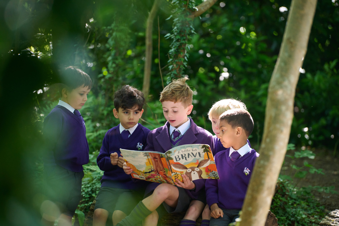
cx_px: 170
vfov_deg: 10.2
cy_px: 113
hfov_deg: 15.2
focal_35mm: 135
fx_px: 1271
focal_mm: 135
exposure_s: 1/1000
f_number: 2.8
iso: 2500
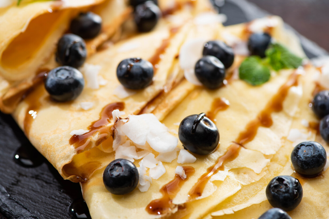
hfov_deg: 19.5
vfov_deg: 13.0
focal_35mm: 105
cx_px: 164
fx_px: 960
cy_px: 110
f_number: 8
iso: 125
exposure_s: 1/160
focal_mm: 105
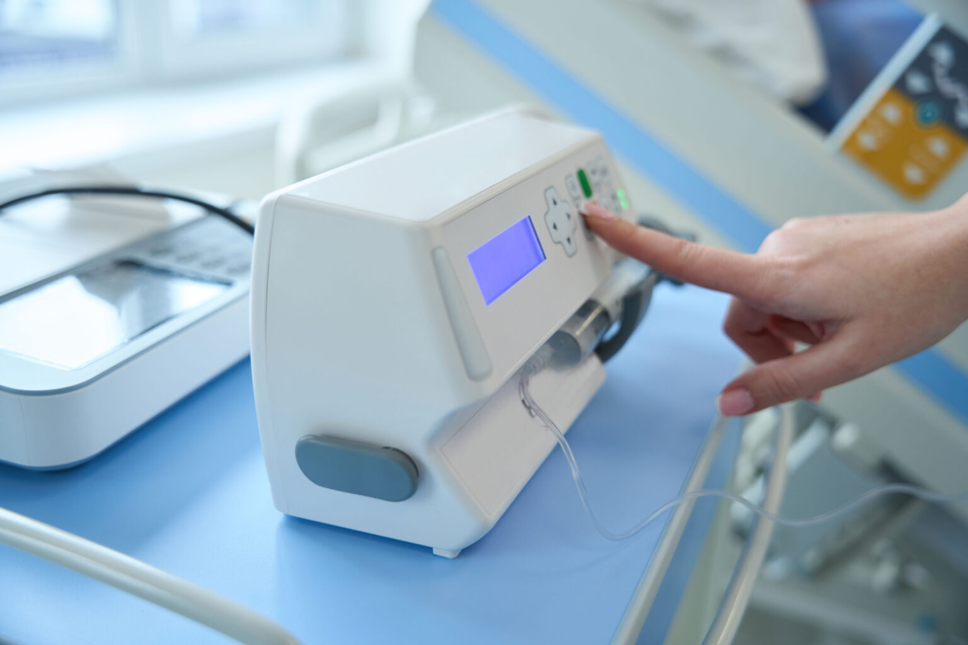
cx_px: 484
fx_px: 960
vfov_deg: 37.2
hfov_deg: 53.5
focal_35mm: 36
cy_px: 322
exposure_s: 1/250
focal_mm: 35.7
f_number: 2.8
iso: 250
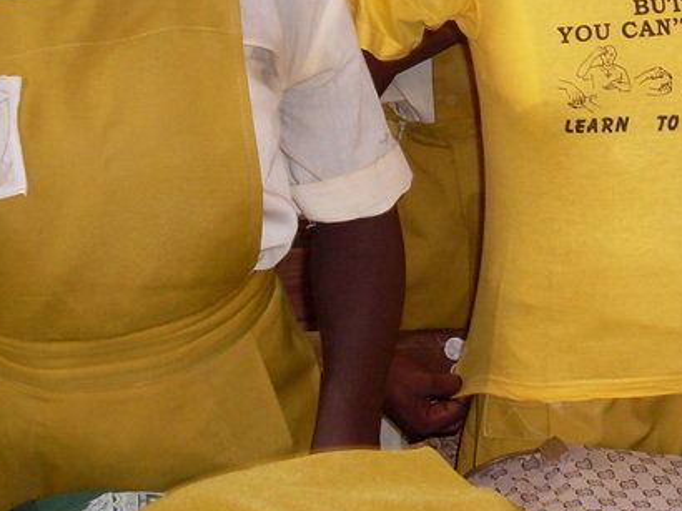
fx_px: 1871
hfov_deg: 20.1
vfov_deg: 15.3
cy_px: 22
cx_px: 665
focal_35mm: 95
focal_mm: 6.3
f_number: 2.8
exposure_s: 1/45
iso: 100
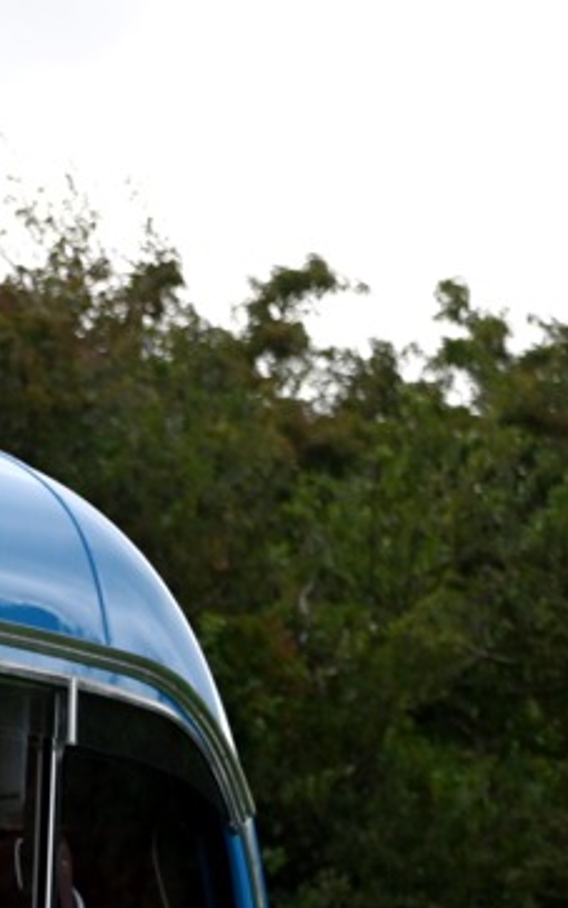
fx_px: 14954
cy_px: 1116
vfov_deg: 3.5
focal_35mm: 604
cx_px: -1351
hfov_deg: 2.2
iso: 100
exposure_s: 1/500
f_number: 5.6
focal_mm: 140
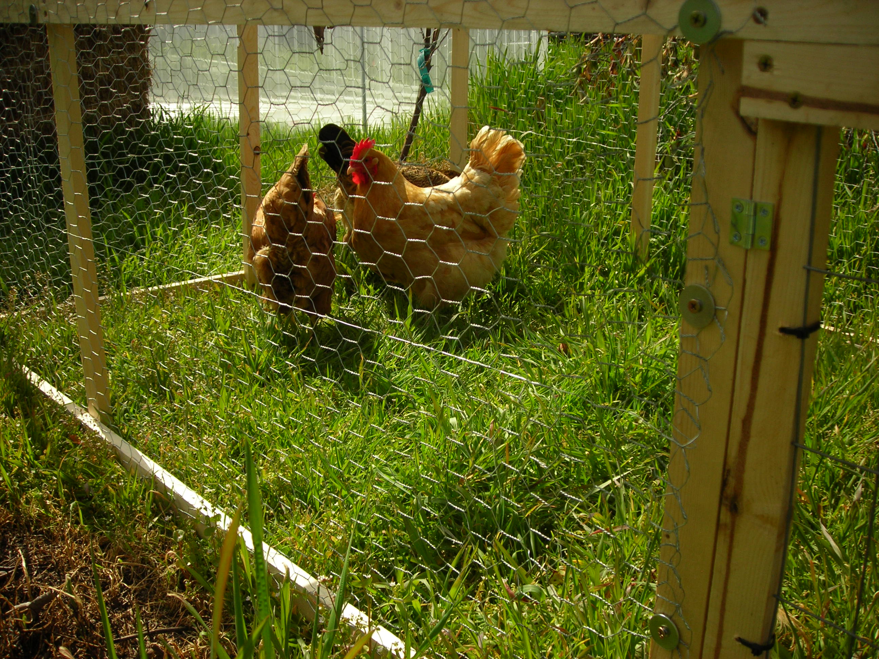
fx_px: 965
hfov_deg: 49.0
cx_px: 440
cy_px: 330
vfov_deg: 37.7
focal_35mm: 38
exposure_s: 1/185
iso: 50
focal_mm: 6.3
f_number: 6.4
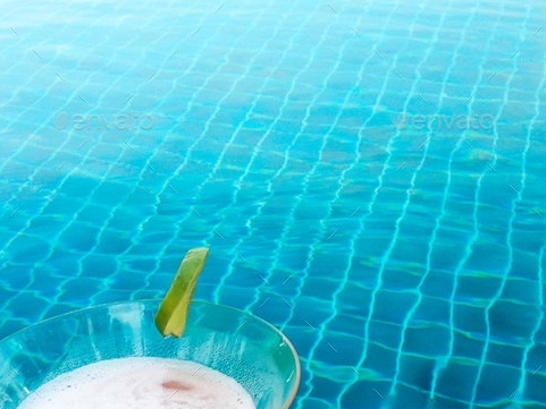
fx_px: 852
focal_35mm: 54
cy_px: 397
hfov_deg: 35.5
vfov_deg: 25.8
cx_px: 270
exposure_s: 1/40
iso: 50
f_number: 2.4
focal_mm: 4.12
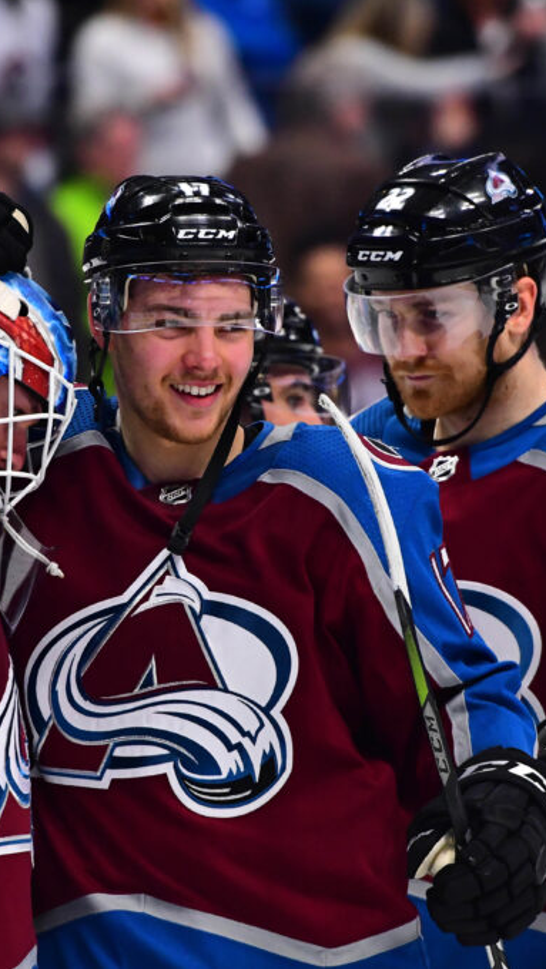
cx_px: 177
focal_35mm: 473
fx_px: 12162
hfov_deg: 2.6
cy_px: 484
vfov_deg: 4.6
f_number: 3.5
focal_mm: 200
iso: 3200
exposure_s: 1/2000
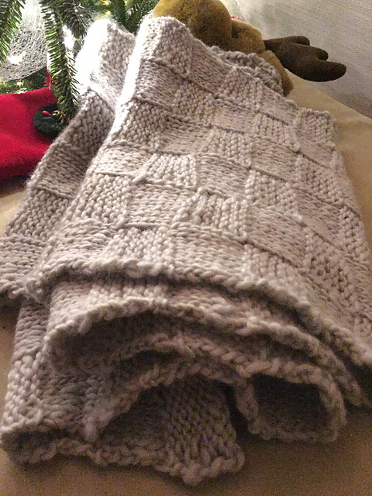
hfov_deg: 48.2
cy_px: 248
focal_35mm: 29
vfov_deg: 61.7
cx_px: 186
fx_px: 416
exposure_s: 1/15
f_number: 2.2
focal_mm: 4.15
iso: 1600
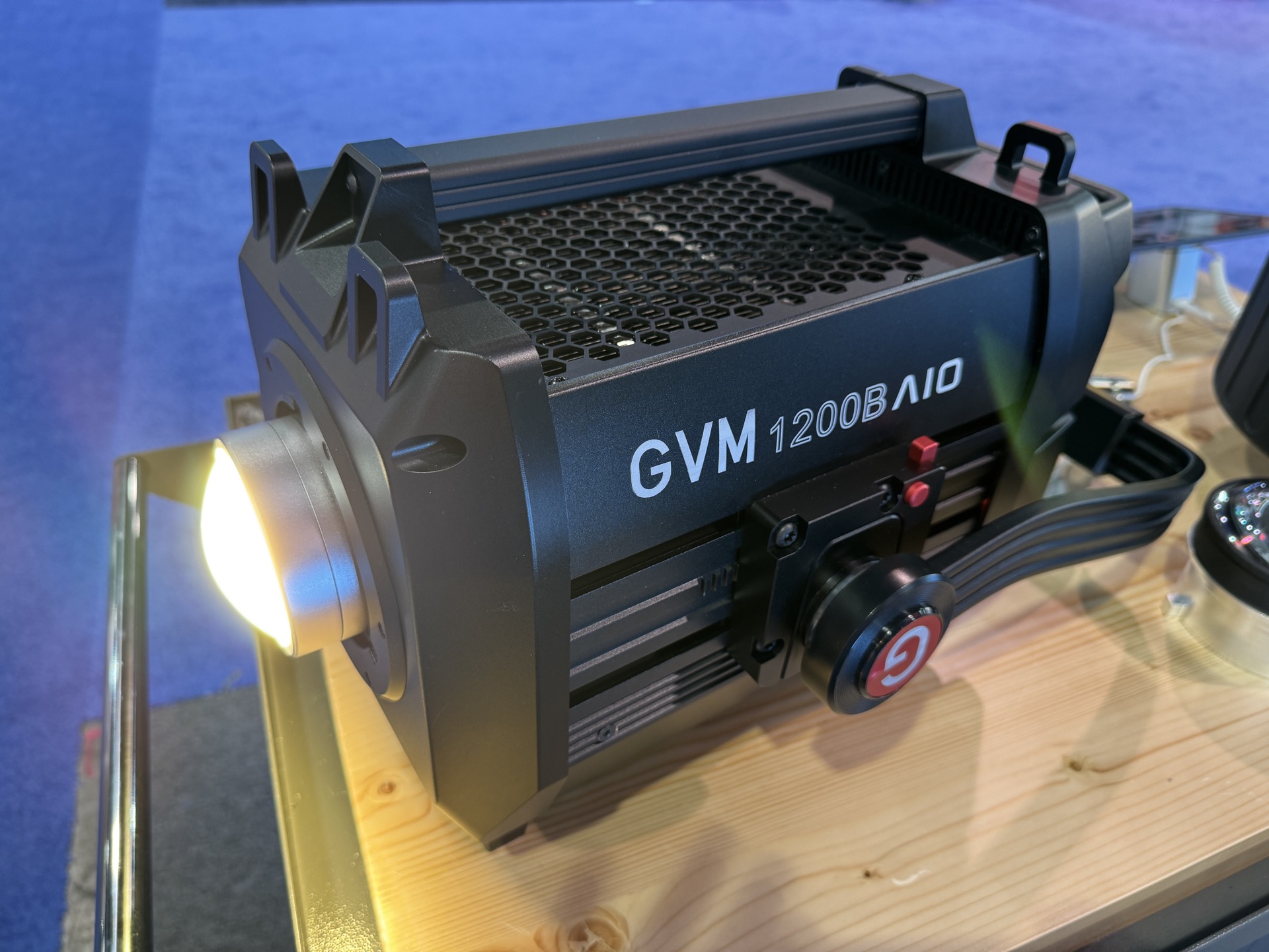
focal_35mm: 24
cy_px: 476
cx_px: 634
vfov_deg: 56.8
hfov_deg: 71.6
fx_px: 880
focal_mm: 6.76
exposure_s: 1/48
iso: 160
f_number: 1.78
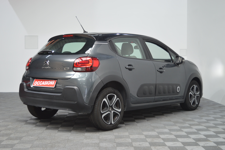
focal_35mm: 52
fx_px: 328
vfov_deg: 25.7
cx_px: 112
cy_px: 75
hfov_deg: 37.9
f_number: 4.5
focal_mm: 35
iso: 400
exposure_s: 1/50
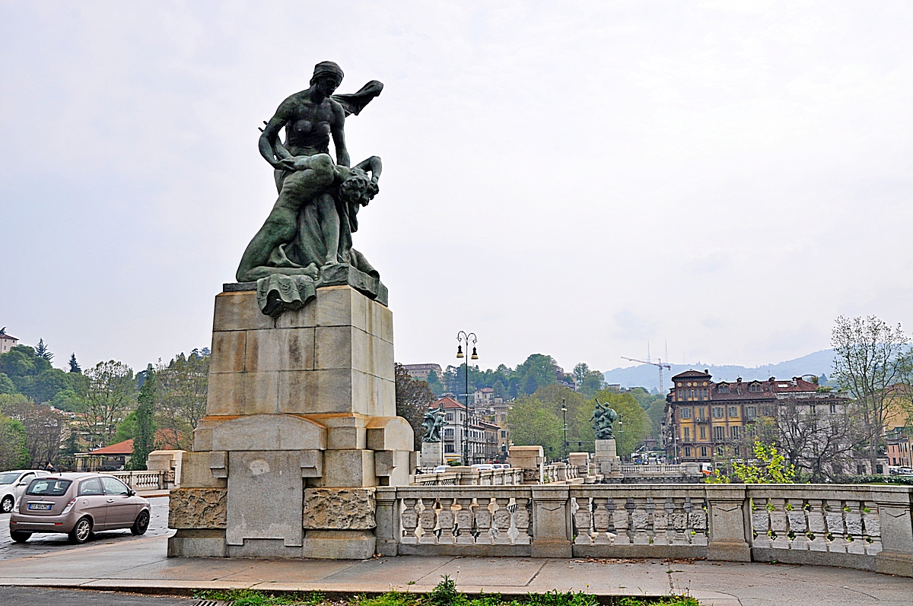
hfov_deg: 53.2
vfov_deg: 36.8
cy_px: 303
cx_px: 456
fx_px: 912
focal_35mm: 36
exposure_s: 1/500
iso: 200
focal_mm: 24
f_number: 11
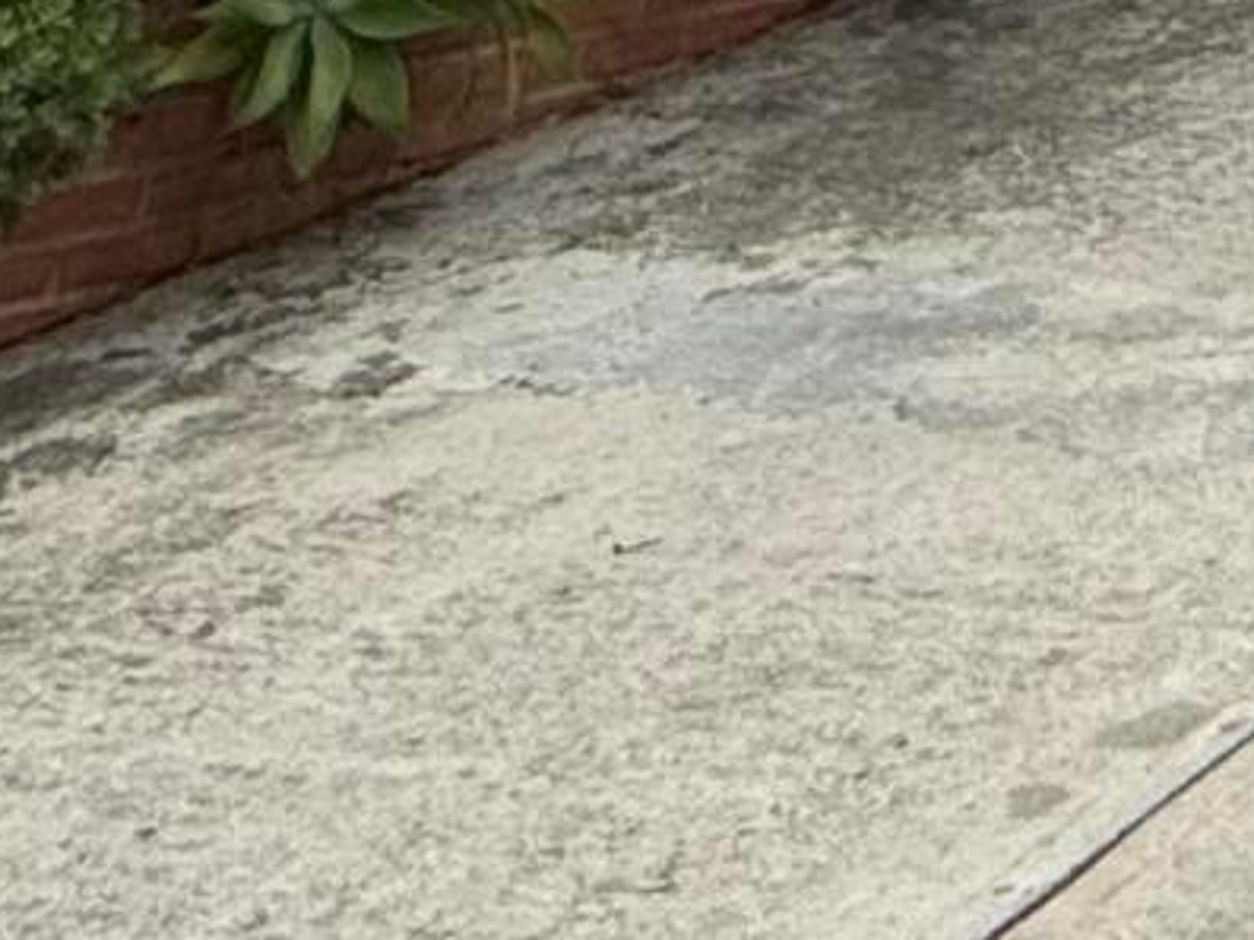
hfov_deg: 14.6
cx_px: 2654
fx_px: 3840
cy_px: -2538
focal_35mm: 106
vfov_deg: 8.7
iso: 64
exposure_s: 1/2320
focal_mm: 2.22
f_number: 2.2
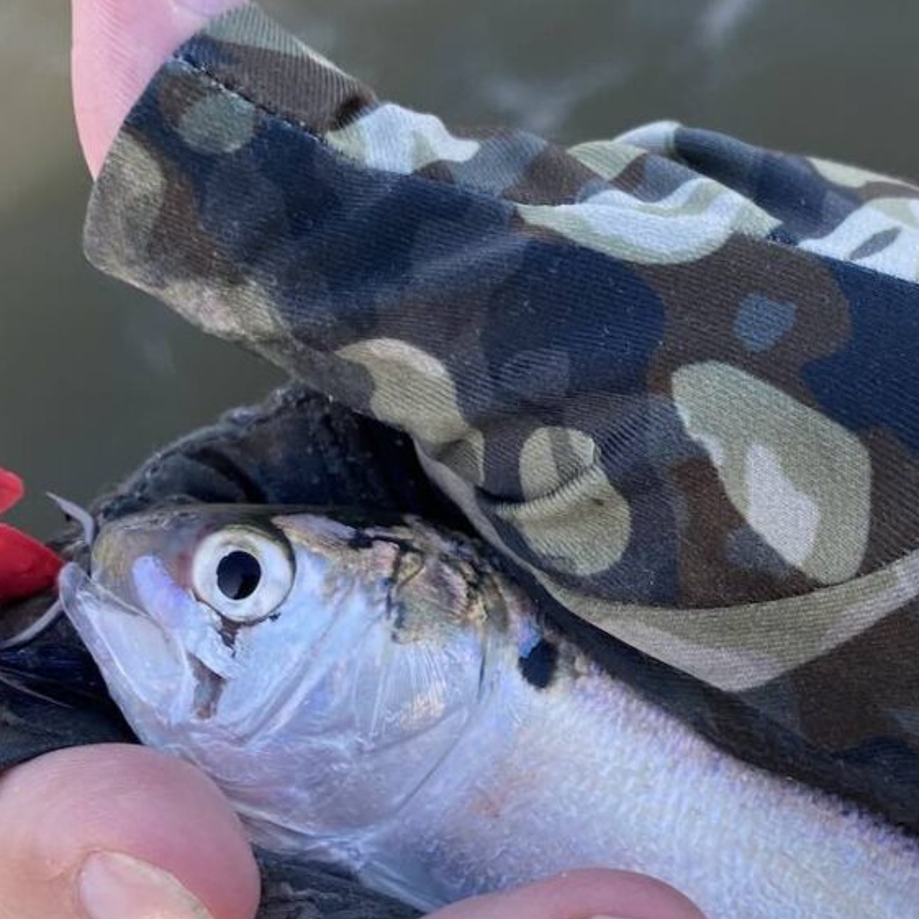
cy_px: 586
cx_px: 577
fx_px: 1772
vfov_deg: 28.9
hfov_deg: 29.0
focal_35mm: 59
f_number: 1.8
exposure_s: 1/312
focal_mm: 4.25
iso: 32
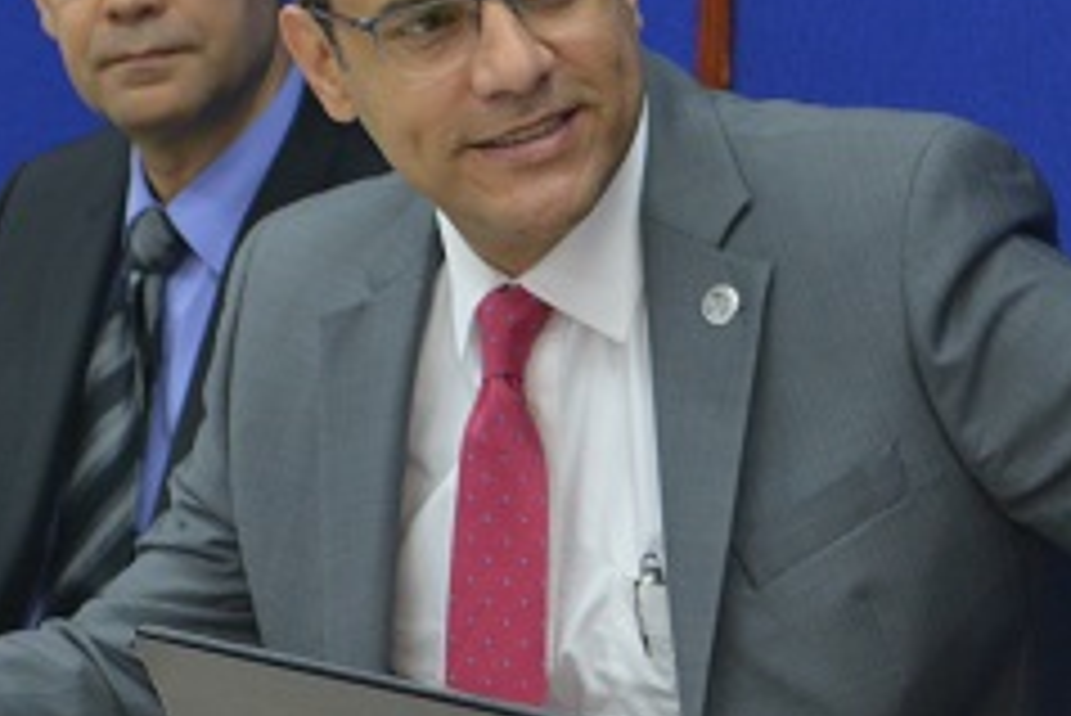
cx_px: 551
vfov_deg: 6.2
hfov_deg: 9.2
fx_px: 6649
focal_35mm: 223
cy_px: 482
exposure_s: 1/50
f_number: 5.6
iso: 800
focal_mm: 55
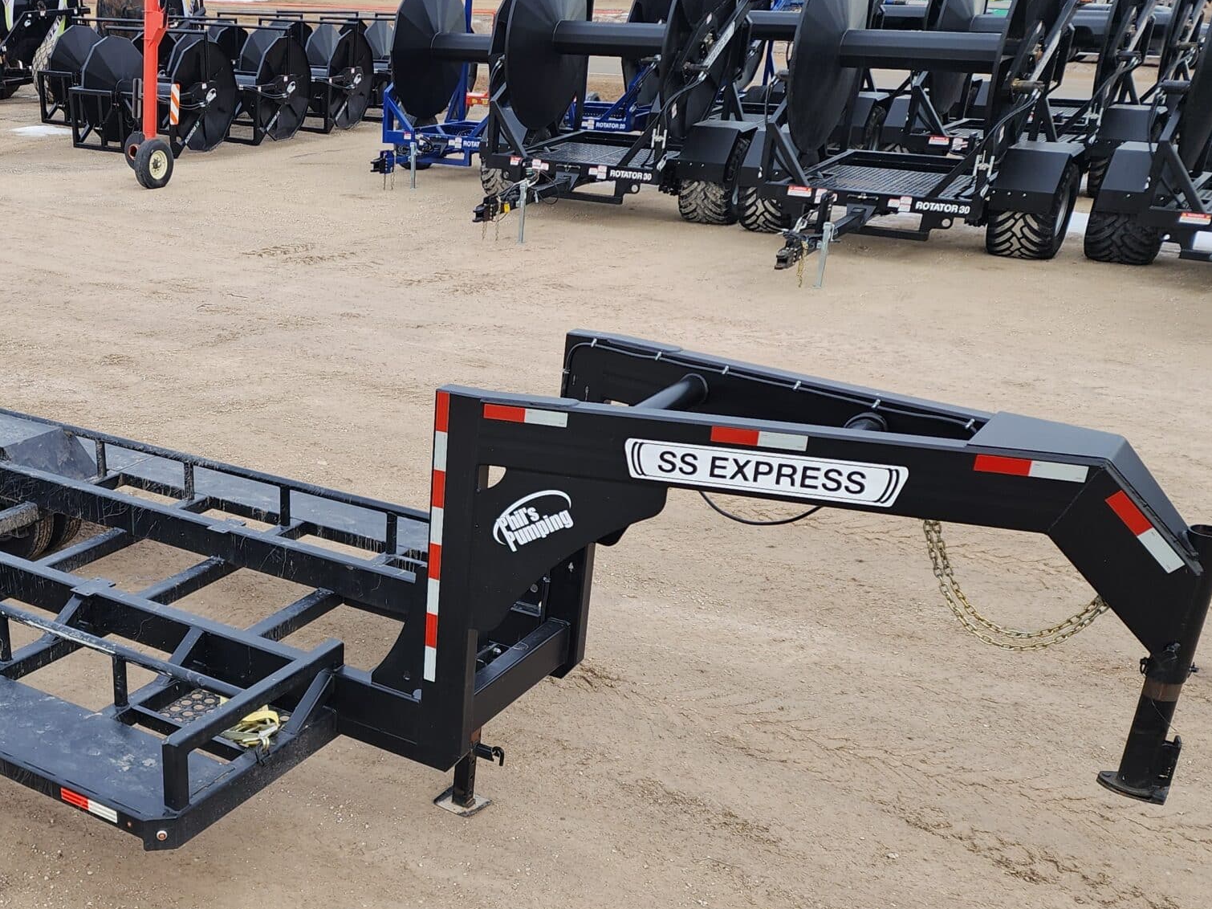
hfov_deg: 45.6
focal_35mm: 39
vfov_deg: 36.2
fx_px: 1365
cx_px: 256
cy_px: 650
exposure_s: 1/180
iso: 40
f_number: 1.8
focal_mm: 6.4
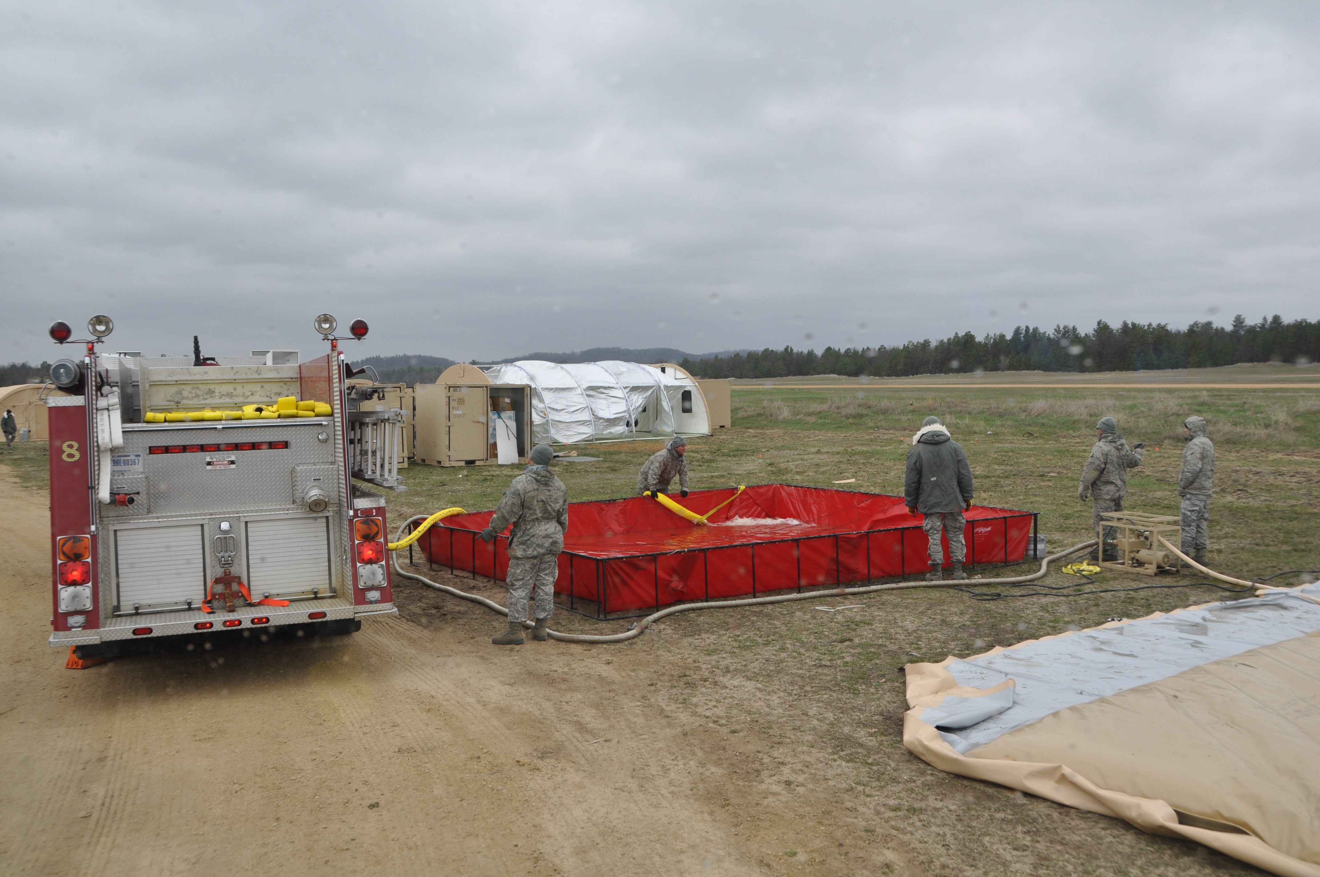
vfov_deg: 43.5
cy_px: 438
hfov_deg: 62.0
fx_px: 1099
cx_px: 660
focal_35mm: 30
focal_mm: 20
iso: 200
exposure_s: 1/200
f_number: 7.1
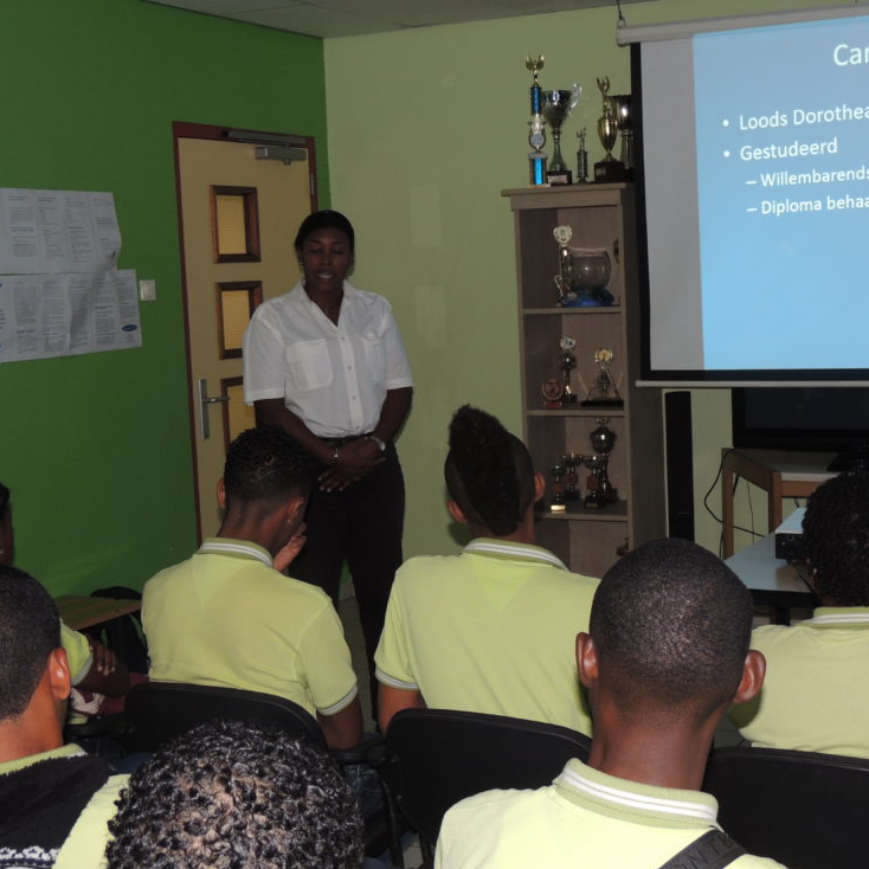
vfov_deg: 32.2
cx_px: 527
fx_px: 1505
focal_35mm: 53
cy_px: 437
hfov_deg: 32.1
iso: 200
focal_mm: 7.6
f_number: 3.4
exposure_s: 1/30
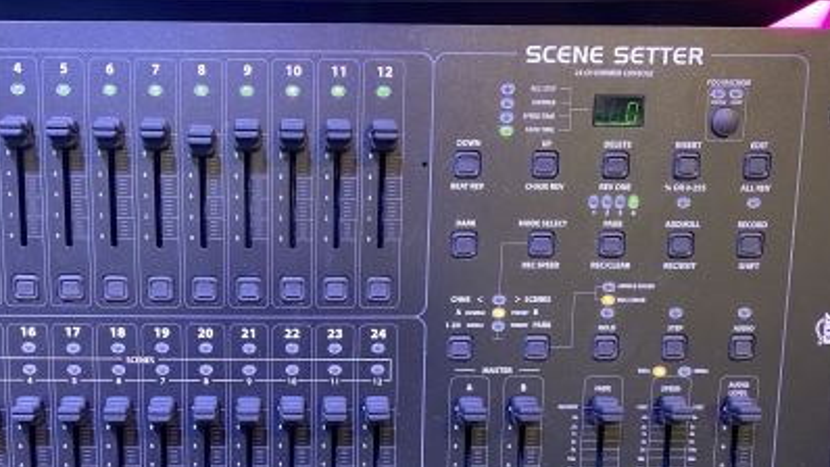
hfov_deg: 53.3
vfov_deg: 30.8
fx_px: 814
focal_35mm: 37
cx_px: 302
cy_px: 402
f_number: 1.8
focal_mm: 4.25
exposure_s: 1/60
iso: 250
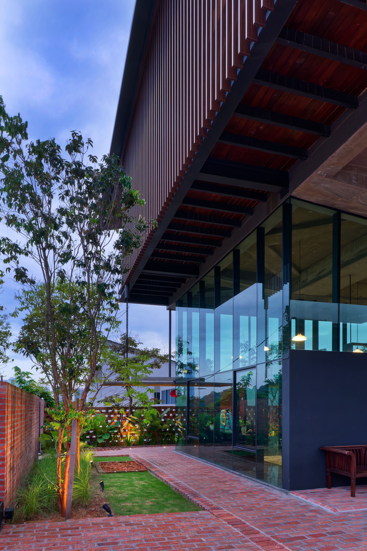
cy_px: 276
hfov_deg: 61.9
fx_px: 306
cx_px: 184
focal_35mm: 20
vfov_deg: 84.0
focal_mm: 13.2
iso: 1600
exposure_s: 1/20
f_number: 10
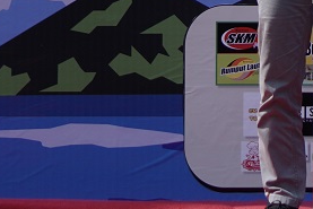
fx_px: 1976
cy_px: -136
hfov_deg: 9.0
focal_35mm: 227
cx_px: 319
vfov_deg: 6.0
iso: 200
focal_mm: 35
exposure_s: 1/3200
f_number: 2.2
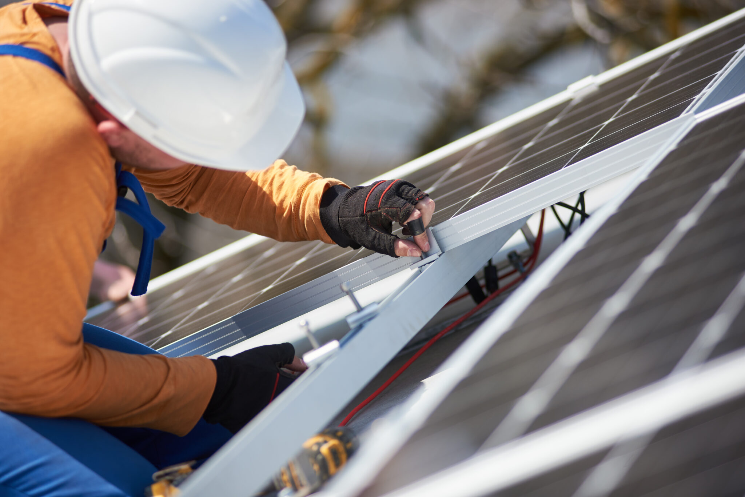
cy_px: 248
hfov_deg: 13.2
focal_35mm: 155
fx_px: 3209
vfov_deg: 8.9
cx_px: 372
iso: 100
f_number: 2.8
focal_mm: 155
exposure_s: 1/2500
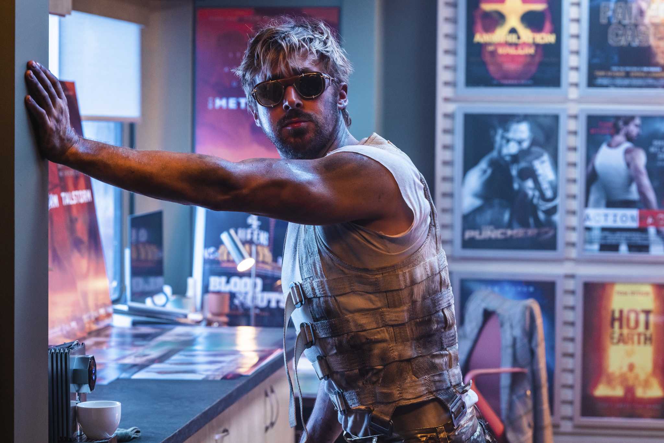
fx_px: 1937
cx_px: 332
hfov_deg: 19.5
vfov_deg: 13.0
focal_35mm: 105
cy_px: 222
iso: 500
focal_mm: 105
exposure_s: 1/200
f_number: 5.6
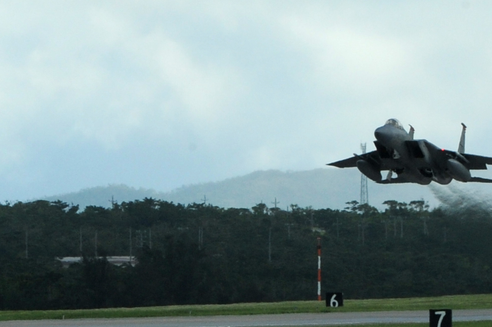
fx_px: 4999
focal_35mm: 366
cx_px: 251
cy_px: 144
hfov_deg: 5.6
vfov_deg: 3.8
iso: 500
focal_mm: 310
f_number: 18
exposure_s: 1/320
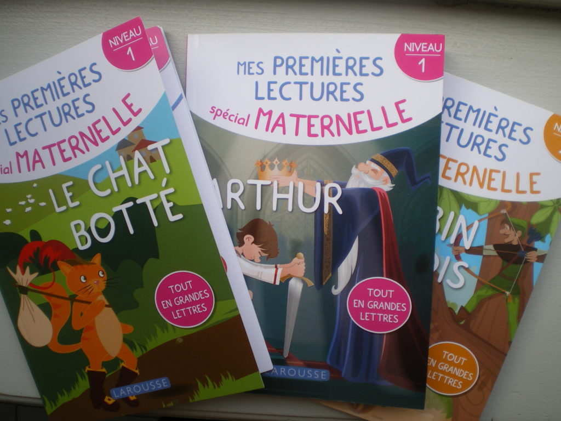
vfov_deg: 37.7
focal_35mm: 38
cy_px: 210
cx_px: 280
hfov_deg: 49.0
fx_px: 616
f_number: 3.1
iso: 64
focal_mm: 6.3
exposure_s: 1/160
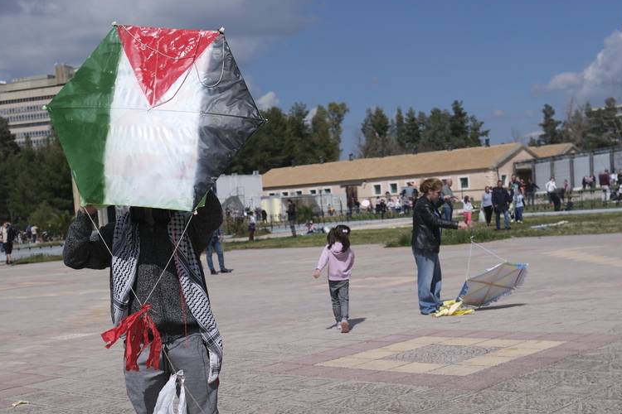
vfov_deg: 23.9
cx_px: 345
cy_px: 322
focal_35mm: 56
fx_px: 967
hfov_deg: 35.6
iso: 200
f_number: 2.8
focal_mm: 23
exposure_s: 1/8000
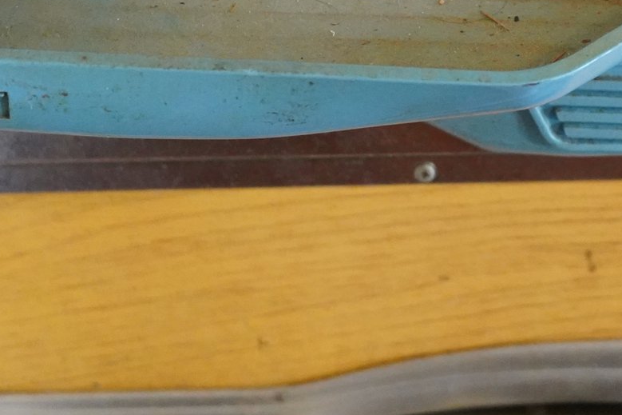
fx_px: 2660
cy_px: -100
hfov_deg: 13.2
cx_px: 607
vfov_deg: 8.8
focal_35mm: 154
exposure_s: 1/160
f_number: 5.6
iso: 12800
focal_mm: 60
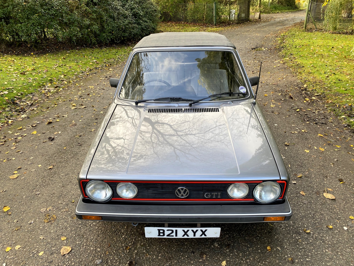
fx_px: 266
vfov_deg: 53.1
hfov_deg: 67.3
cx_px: 177
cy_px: 133
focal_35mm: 26
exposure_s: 1/121
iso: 32
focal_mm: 4.25
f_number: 1.8
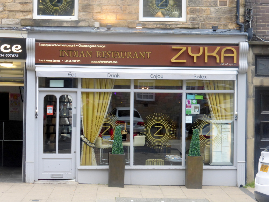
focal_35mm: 85
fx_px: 661
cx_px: 134
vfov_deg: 17.4
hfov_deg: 23.0
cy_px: 101
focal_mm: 15.1
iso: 200
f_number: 5.2
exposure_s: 1/50
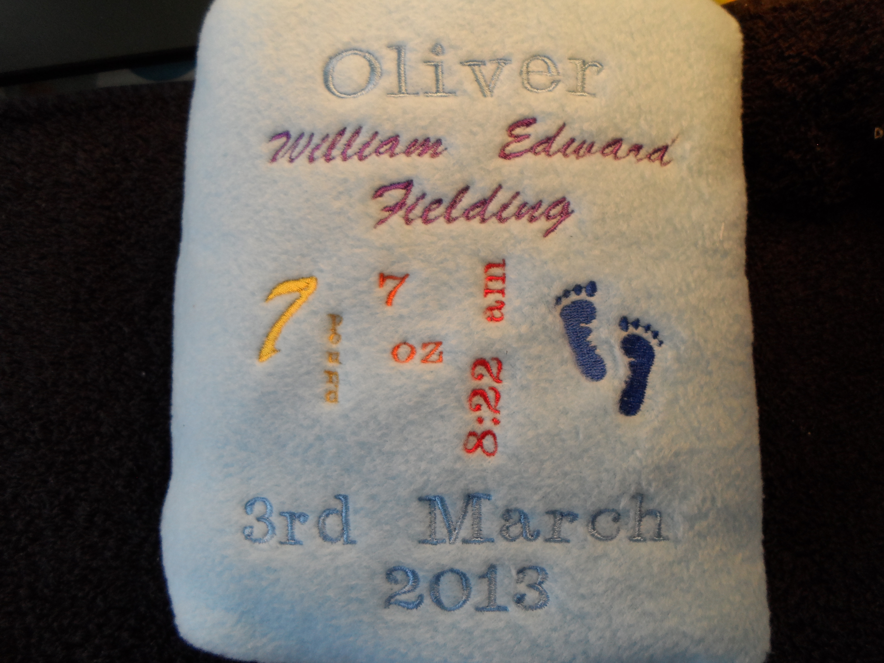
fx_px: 638
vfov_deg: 54.9
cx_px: 442
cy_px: 332
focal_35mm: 25
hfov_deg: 69.4
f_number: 2.5
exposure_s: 1/90
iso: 80
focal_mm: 4.5
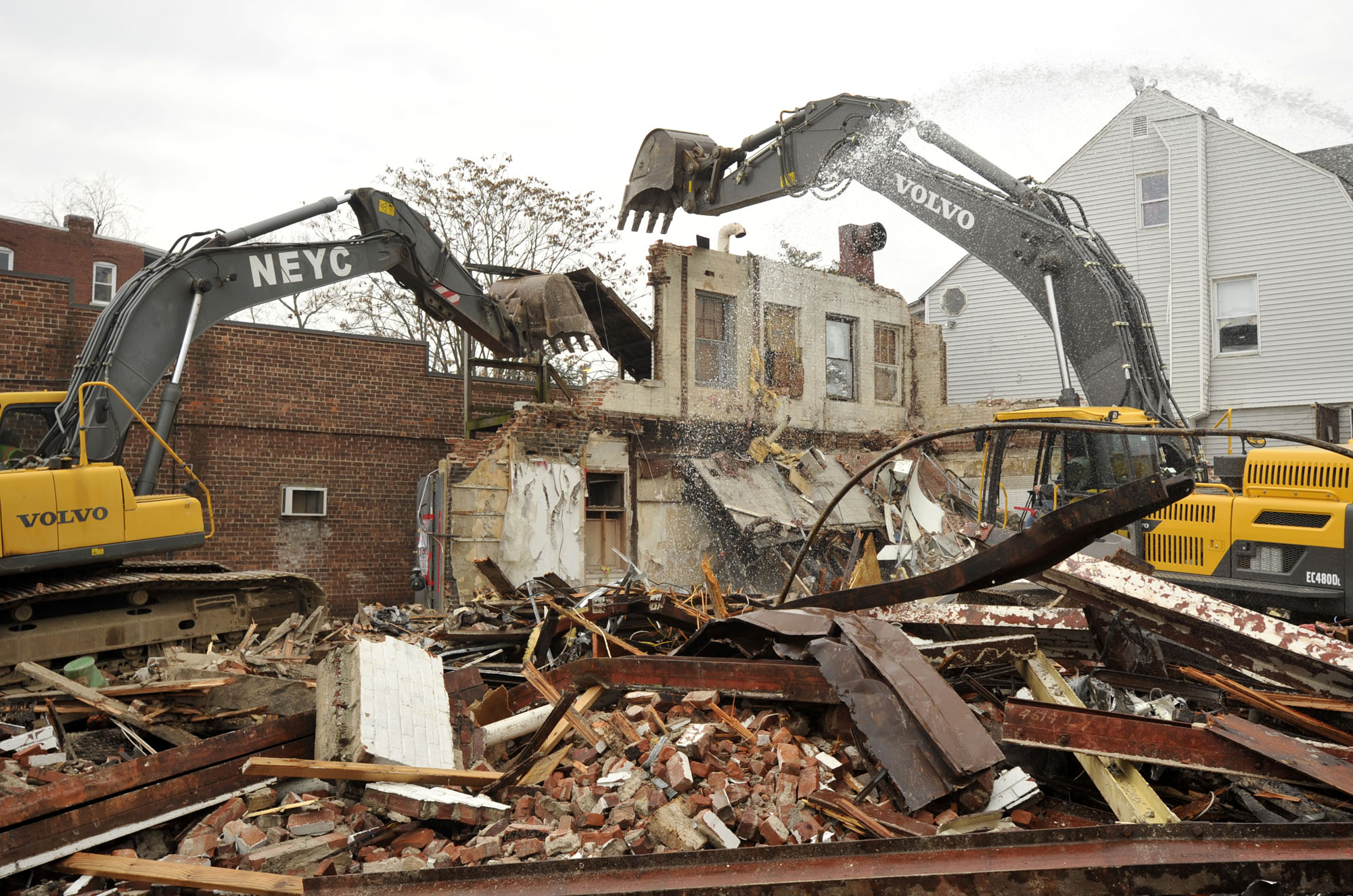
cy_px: 448
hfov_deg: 54.5
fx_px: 1312
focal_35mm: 35
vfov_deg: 37.7
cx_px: 676
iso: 400
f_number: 5.6
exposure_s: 1/640
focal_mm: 35
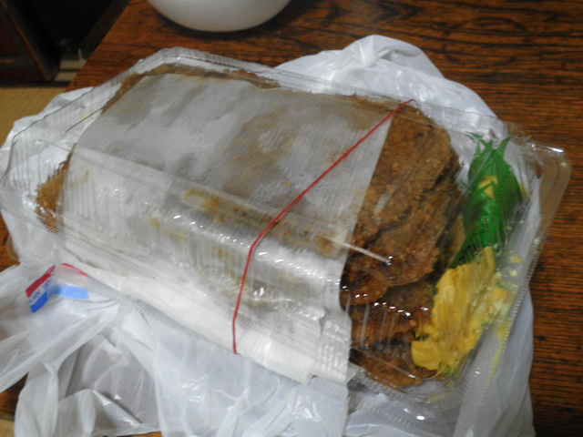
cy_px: 218
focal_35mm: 38
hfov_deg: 49.0
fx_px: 640
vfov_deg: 37.7
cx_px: 292
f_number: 3.9
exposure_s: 1/4
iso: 160
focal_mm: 6.9
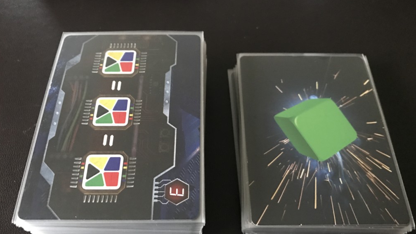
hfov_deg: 62.6
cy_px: 142
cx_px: 208
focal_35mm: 31
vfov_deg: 37.6
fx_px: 342
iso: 125
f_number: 1.8
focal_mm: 3.99
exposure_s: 1/4
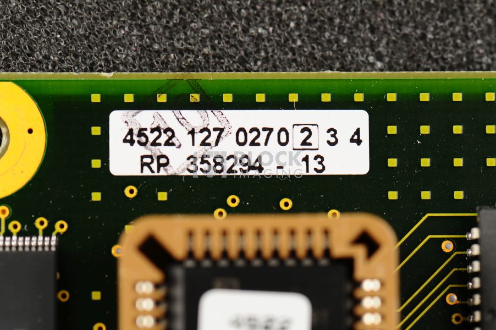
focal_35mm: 105
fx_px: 1446
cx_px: 248
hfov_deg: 19.5
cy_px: 165
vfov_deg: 13.0
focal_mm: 105
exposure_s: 1/160
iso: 400
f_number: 11
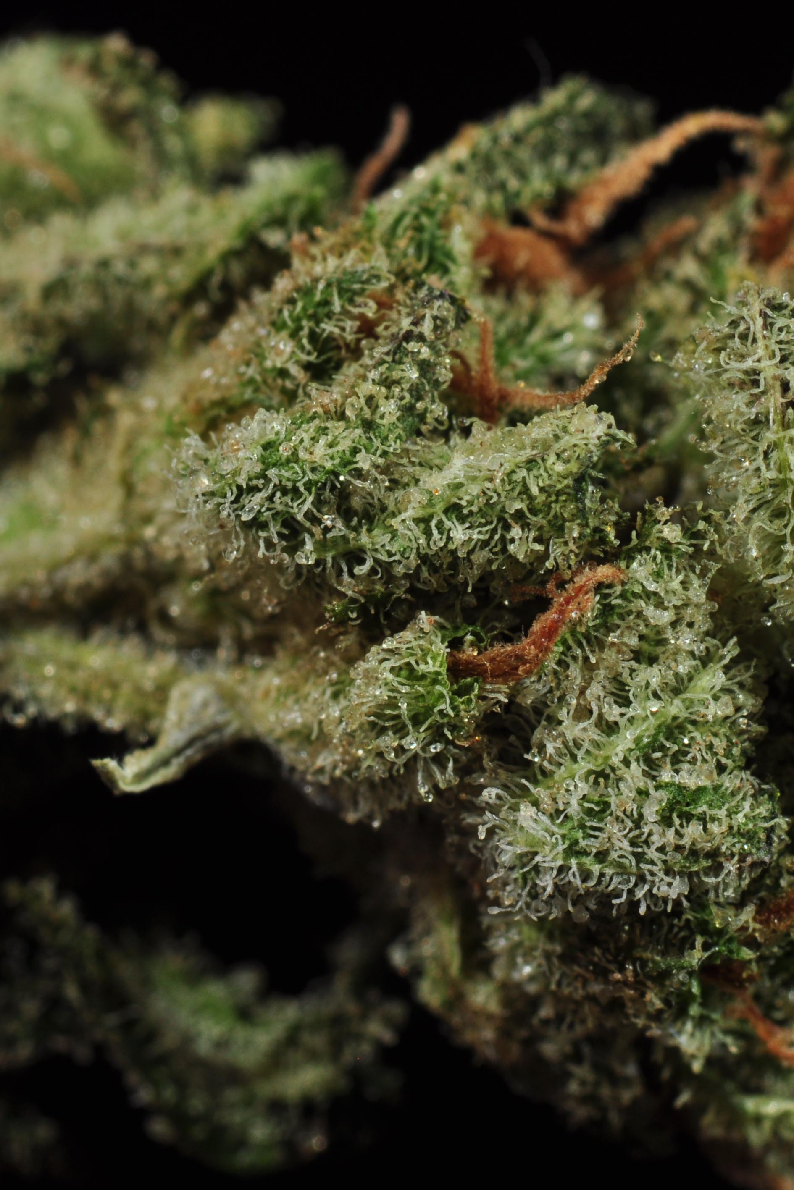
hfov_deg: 6.7
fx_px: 6747
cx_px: 840
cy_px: 593
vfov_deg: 10.1
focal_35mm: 204
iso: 200
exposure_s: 1/8
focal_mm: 90
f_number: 29
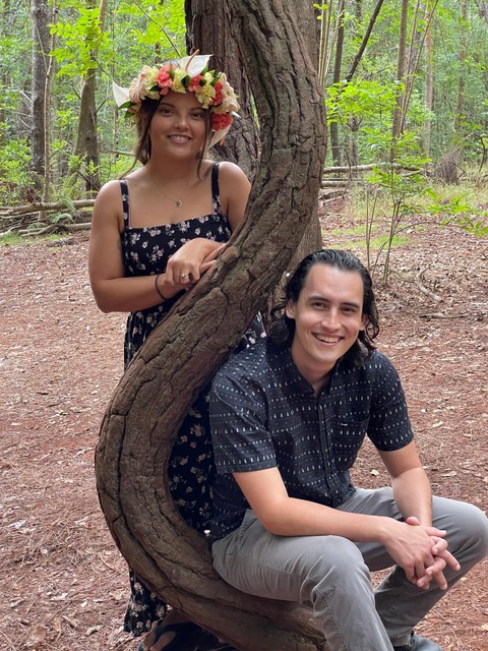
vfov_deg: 36.8
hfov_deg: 28.0
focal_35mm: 52
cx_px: 244
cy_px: 326
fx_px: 977
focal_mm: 6
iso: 200
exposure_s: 1/121
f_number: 2
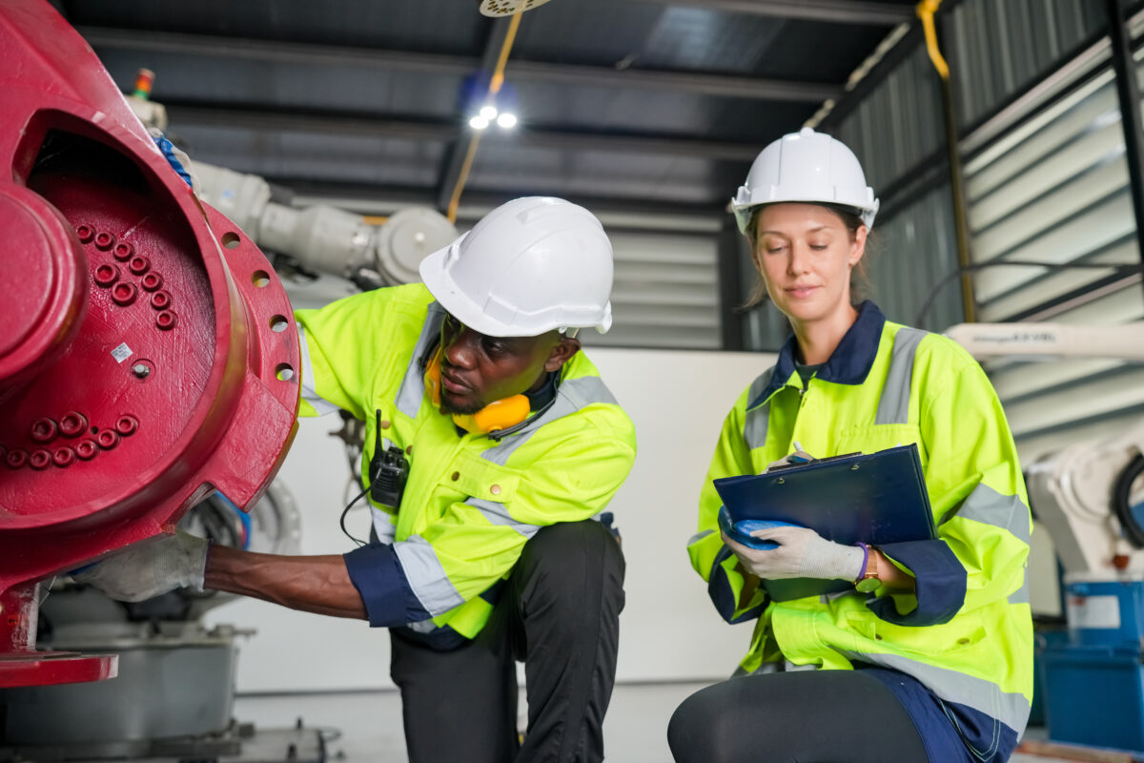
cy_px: 382
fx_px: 1112
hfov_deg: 54.4
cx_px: 572
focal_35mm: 35
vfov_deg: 37.9
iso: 640
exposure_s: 1/202
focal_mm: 35
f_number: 2.8
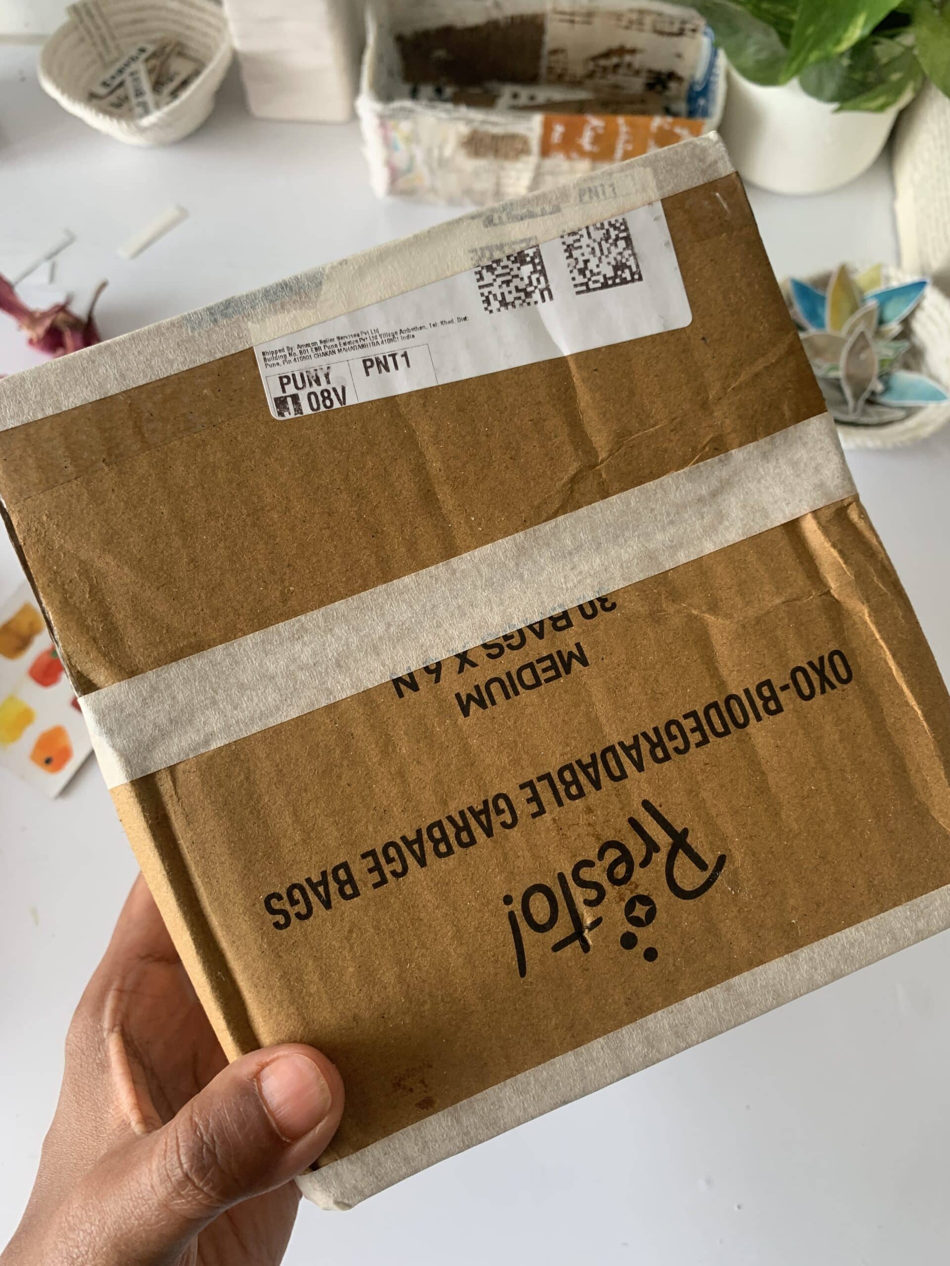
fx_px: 951
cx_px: 475
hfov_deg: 53.1
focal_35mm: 26
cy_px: 633
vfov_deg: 67.3
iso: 80
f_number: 1.8
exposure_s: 1/121
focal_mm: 4.25
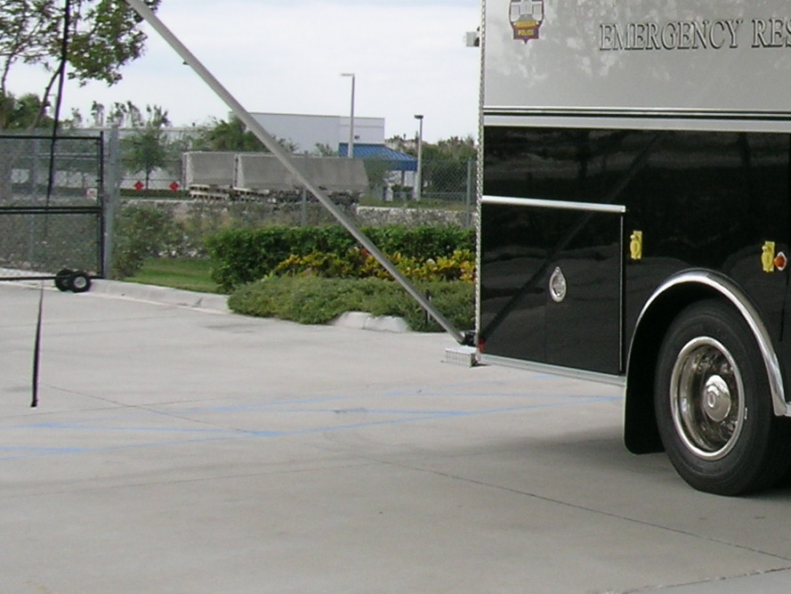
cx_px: 1139
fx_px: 2331
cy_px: 133
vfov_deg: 14.4
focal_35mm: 102
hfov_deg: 17.6
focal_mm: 7.2
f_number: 6
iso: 50
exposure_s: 1/189
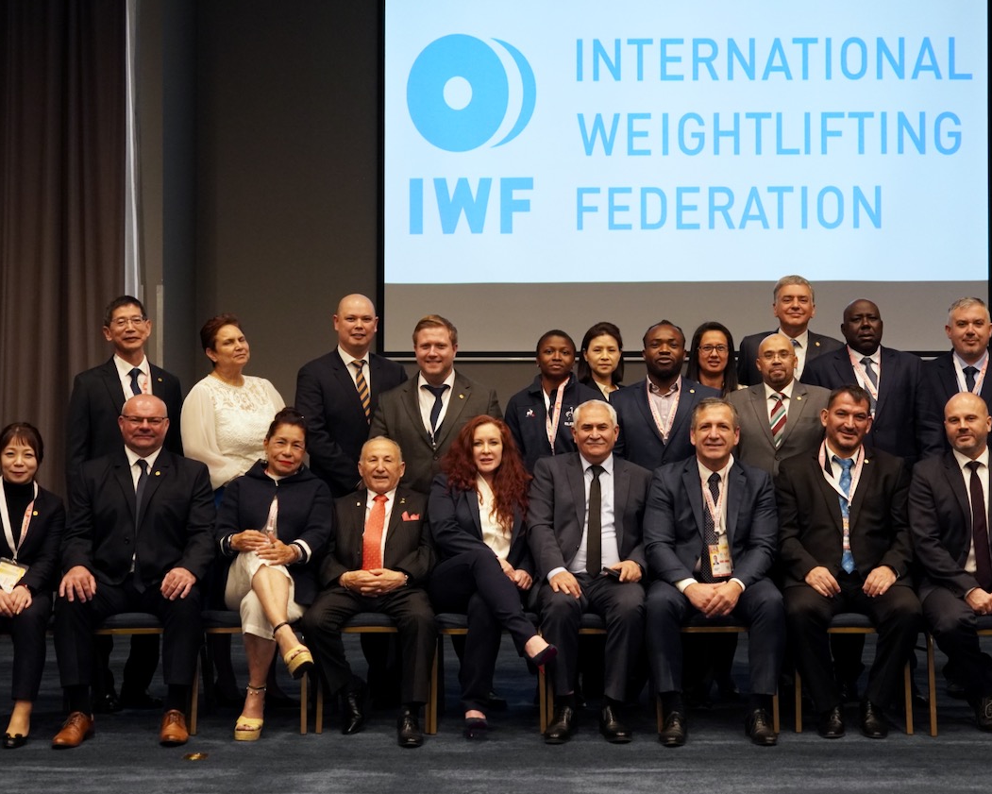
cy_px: 396
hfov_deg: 33.2
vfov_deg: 26.9
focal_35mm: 57
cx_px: 547
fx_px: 1661
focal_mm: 33
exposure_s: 1/125
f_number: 3.2
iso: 2000
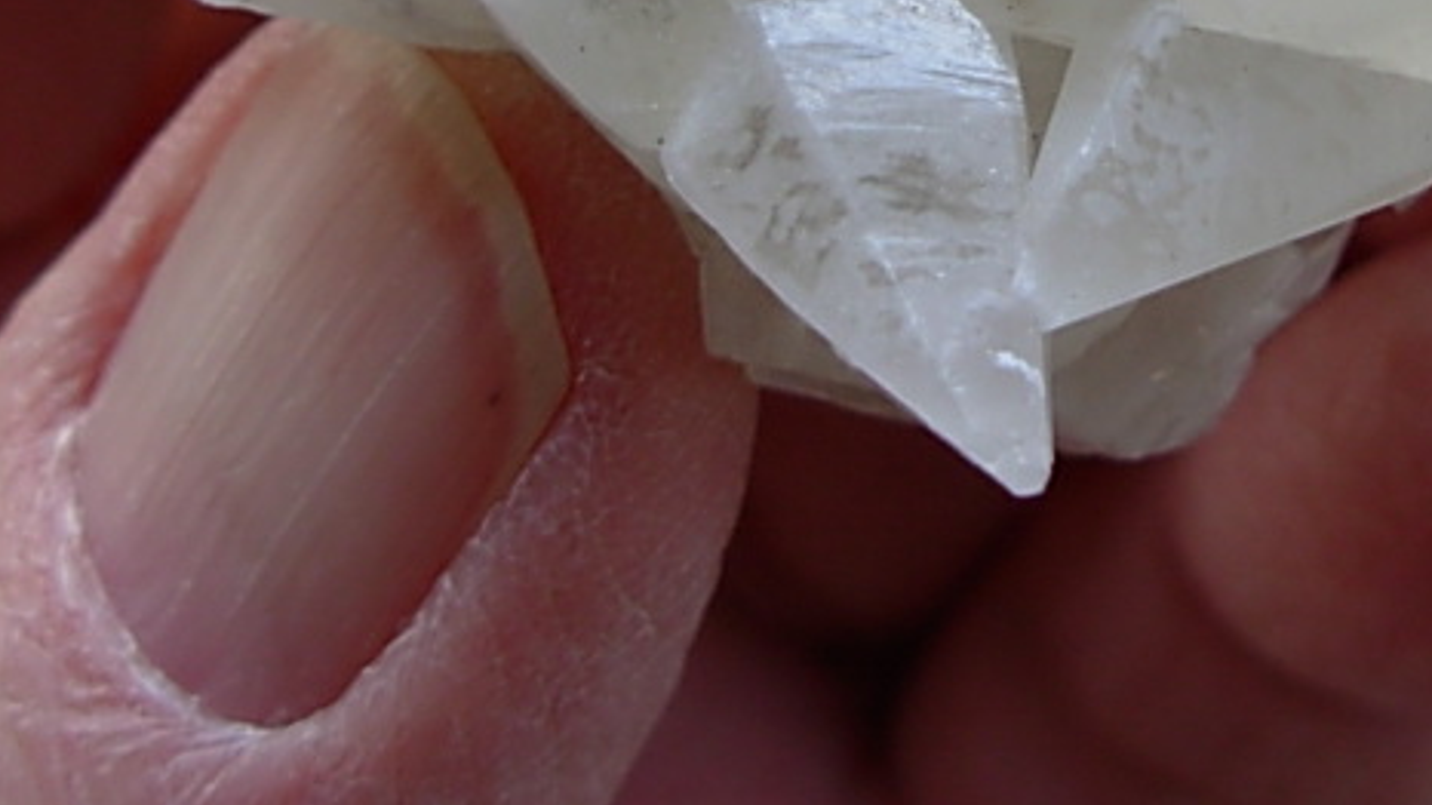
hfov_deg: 22.9
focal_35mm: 91
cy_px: -178
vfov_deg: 12.9
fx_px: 3455
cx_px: 1248
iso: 50
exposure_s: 1/73.9
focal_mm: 6.3
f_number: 2.9
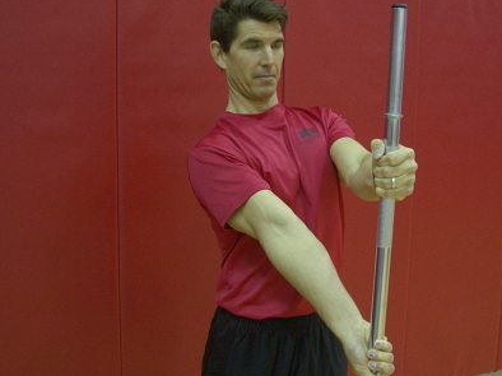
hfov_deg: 38.2
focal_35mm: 50
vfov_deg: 29.1
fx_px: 725
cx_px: 245
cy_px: 192
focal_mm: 6.8
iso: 100
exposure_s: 1/8
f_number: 2.8
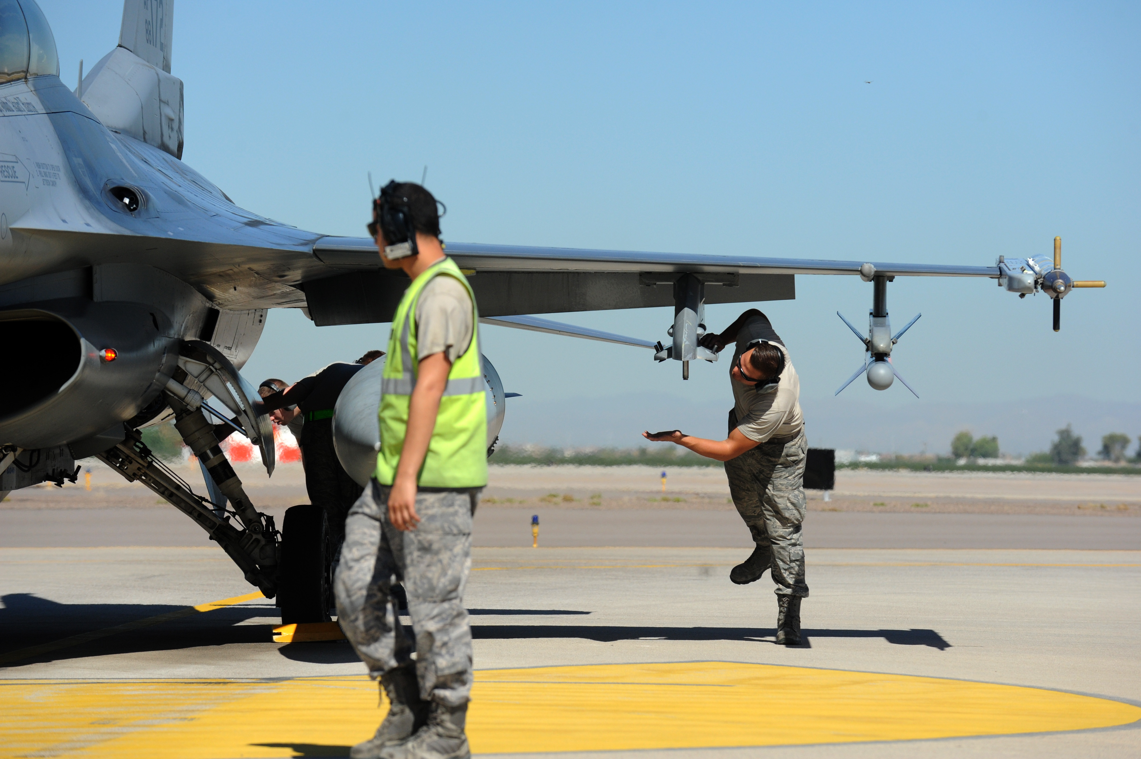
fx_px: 6335
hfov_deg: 10.3
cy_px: 380
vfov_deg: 6.9
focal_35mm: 200
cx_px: 570
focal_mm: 200
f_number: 7.1
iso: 1000
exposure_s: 1/5000
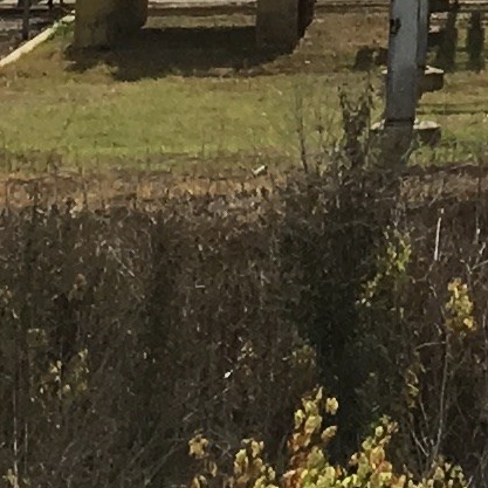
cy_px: -980
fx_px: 3955
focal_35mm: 248
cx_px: 1122
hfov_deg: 6.7
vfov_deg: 6.4
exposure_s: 1/3344
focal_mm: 4.15
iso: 25
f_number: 2.2
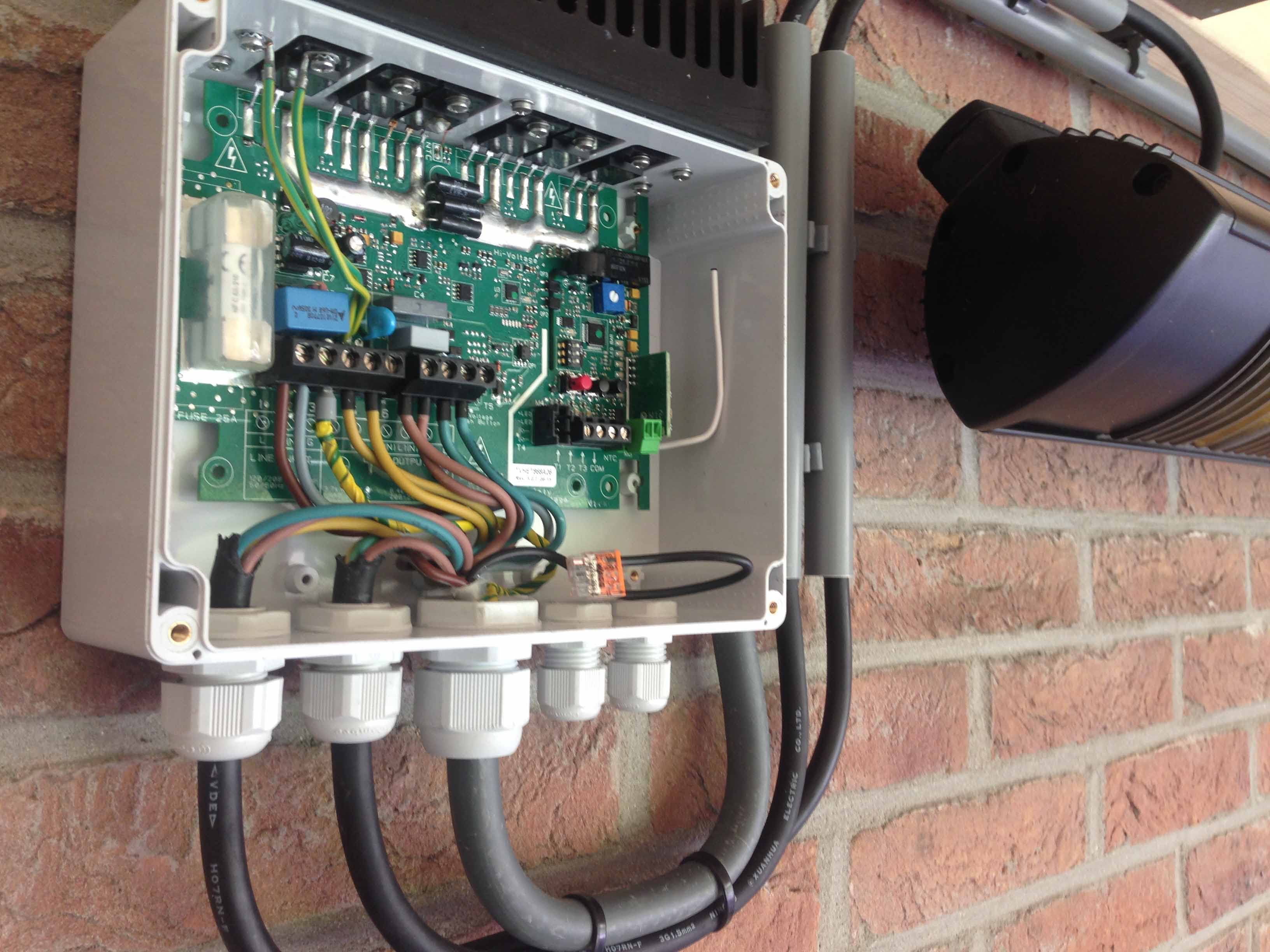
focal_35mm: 33
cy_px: 476
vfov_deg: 42.9
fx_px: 1211
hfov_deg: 55.4
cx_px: 635
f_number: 2.4
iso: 50
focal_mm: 4.12
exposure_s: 1/24
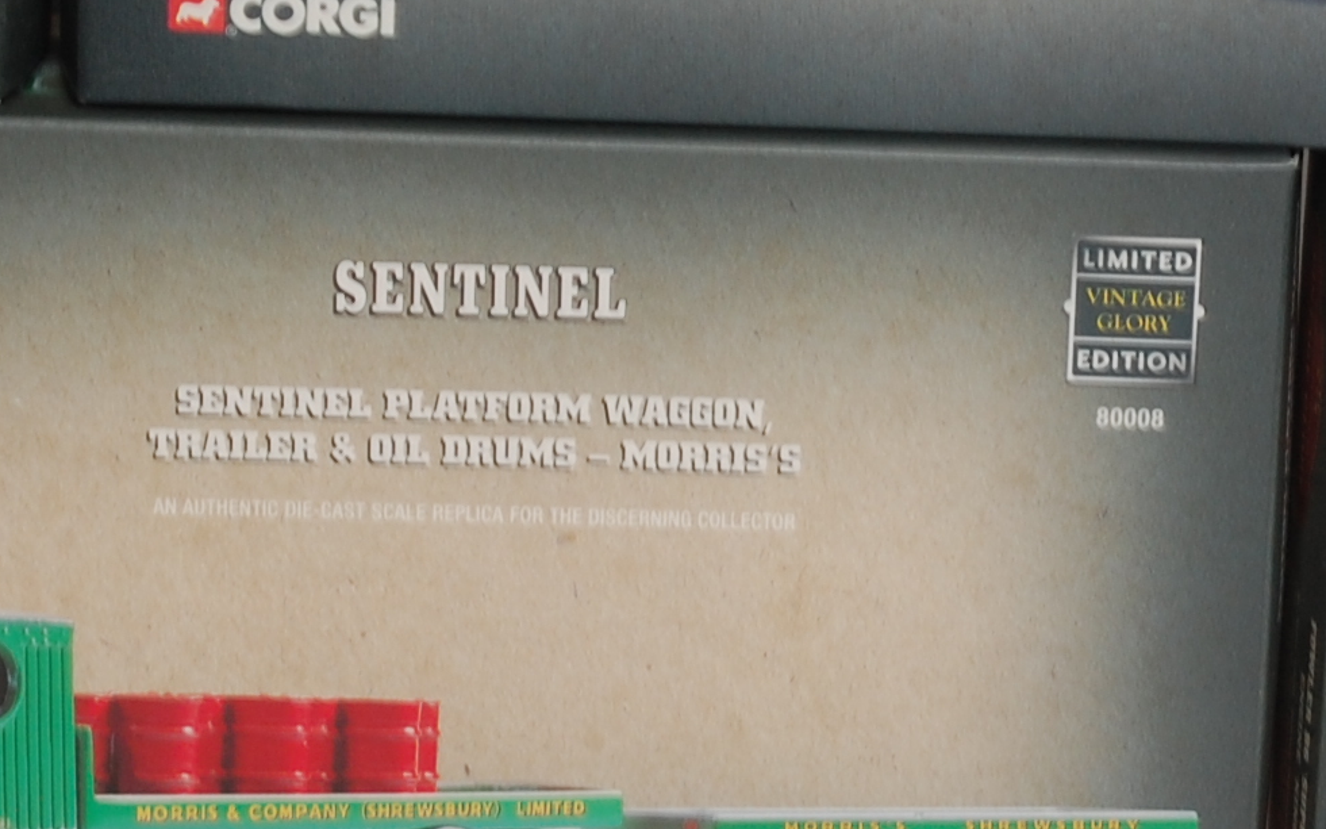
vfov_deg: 7.4
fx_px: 6432
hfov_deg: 11.6
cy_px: 156
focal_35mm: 178
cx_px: 1399
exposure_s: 1/60
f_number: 9
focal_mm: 38
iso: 200
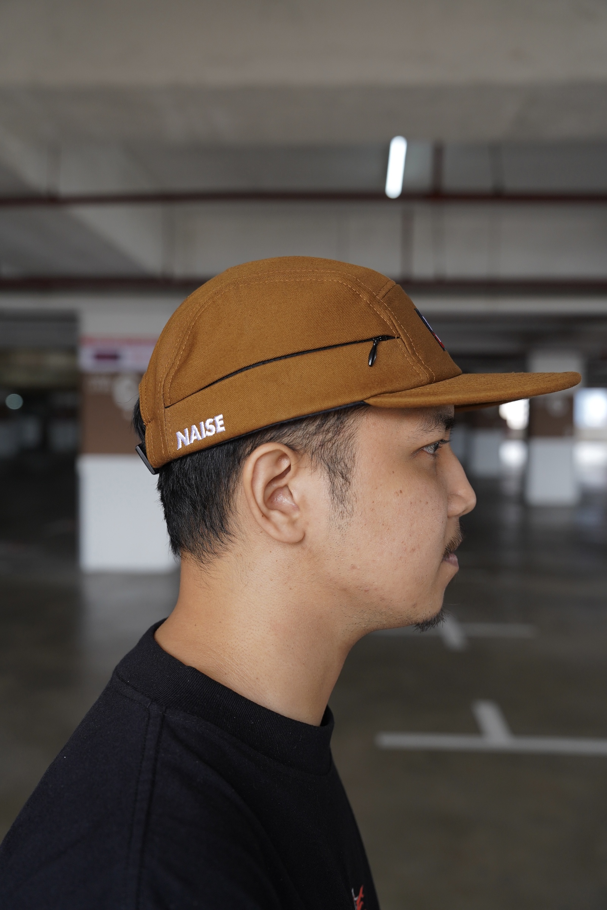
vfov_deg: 50.7
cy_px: 455
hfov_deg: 35.1
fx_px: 961
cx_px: 304
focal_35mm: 38
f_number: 4
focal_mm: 38
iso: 500
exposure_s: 1/200
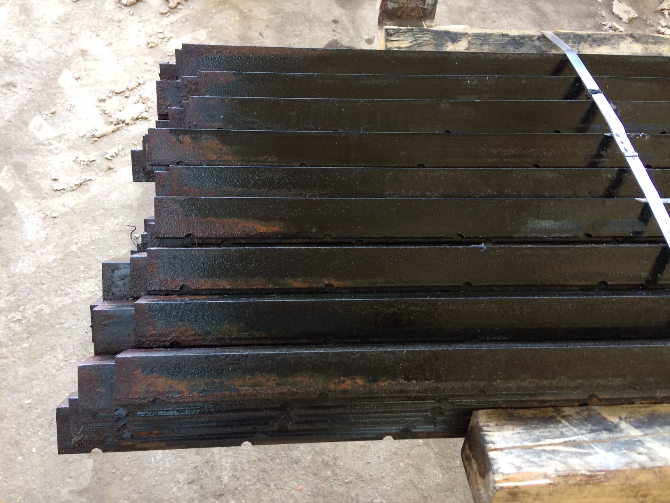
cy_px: 252
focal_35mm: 29
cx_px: 335
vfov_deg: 48.2
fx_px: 561
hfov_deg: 61.7
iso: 50
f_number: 2.2
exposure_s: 1/33
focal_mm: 4.15
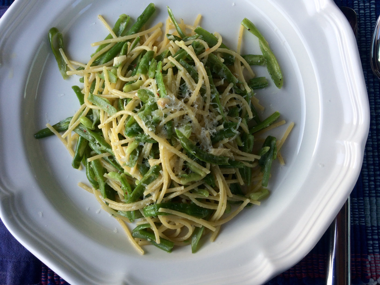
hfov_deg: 61.7
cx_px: 190
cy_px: 142
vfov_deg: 48.2
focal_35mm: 29
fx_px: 318
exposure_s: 1/192
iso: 32
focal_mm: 4.15
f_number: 2.2
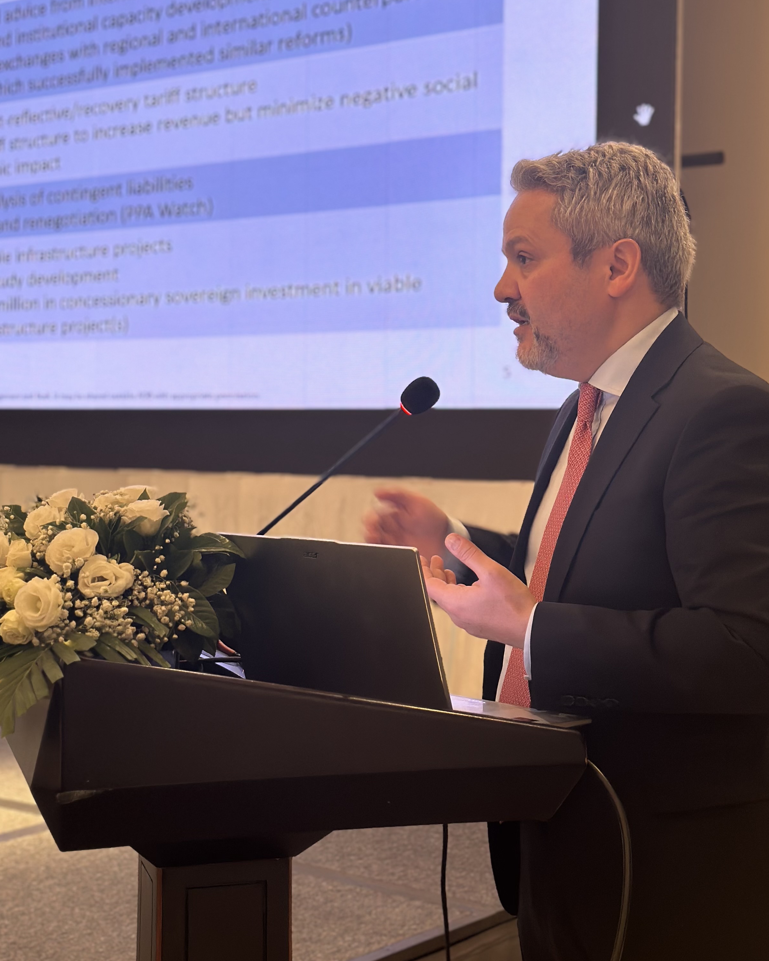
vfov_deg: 29.9
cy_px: 382
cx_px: 328
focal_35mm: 63
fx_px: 1792
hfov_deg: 24.2
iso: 80
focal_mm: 6.86
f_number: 1.78
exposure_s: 1/50
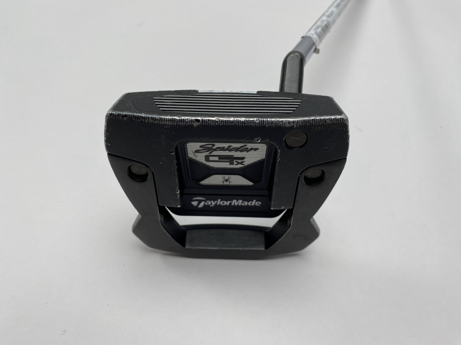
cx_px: 230
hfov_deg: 67.3
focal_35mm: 26
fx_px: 346
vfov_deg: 53.1
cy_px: 172
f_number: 1.8
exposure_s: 1/227
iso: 32
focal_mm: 4.25
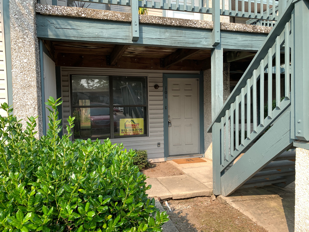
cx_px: 154
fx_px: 232
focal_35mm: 26
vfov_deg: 53.1
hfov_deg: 67.3
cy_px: 116
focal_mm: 4.25
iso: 25
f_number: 1.8
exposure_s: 1/683
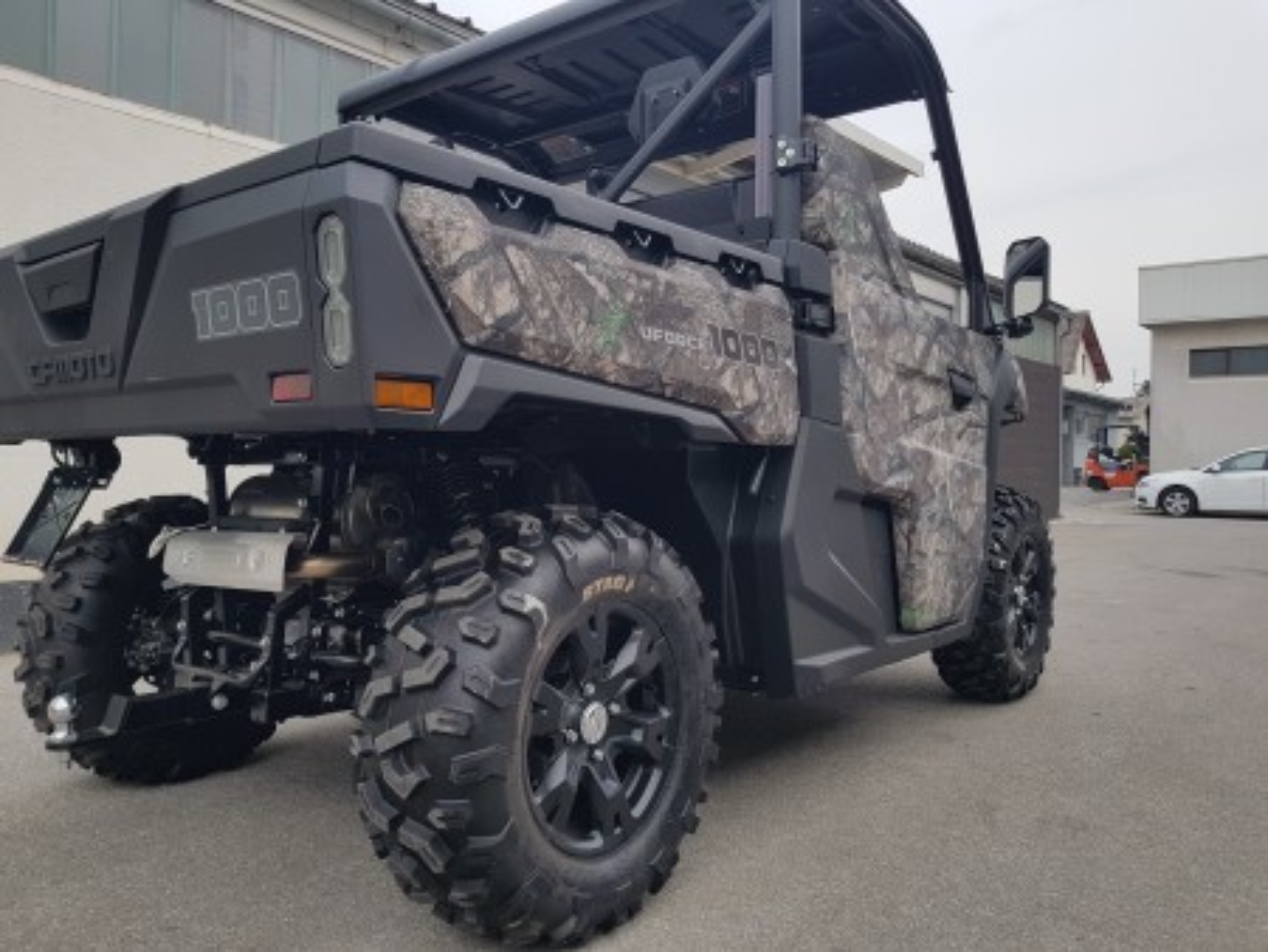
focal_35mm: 26
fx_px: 953
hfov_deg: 67.3
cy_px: 476
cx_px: 634
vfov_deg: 53.1
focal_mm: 4.2
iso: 40
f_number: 1.7
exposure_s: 1/1056
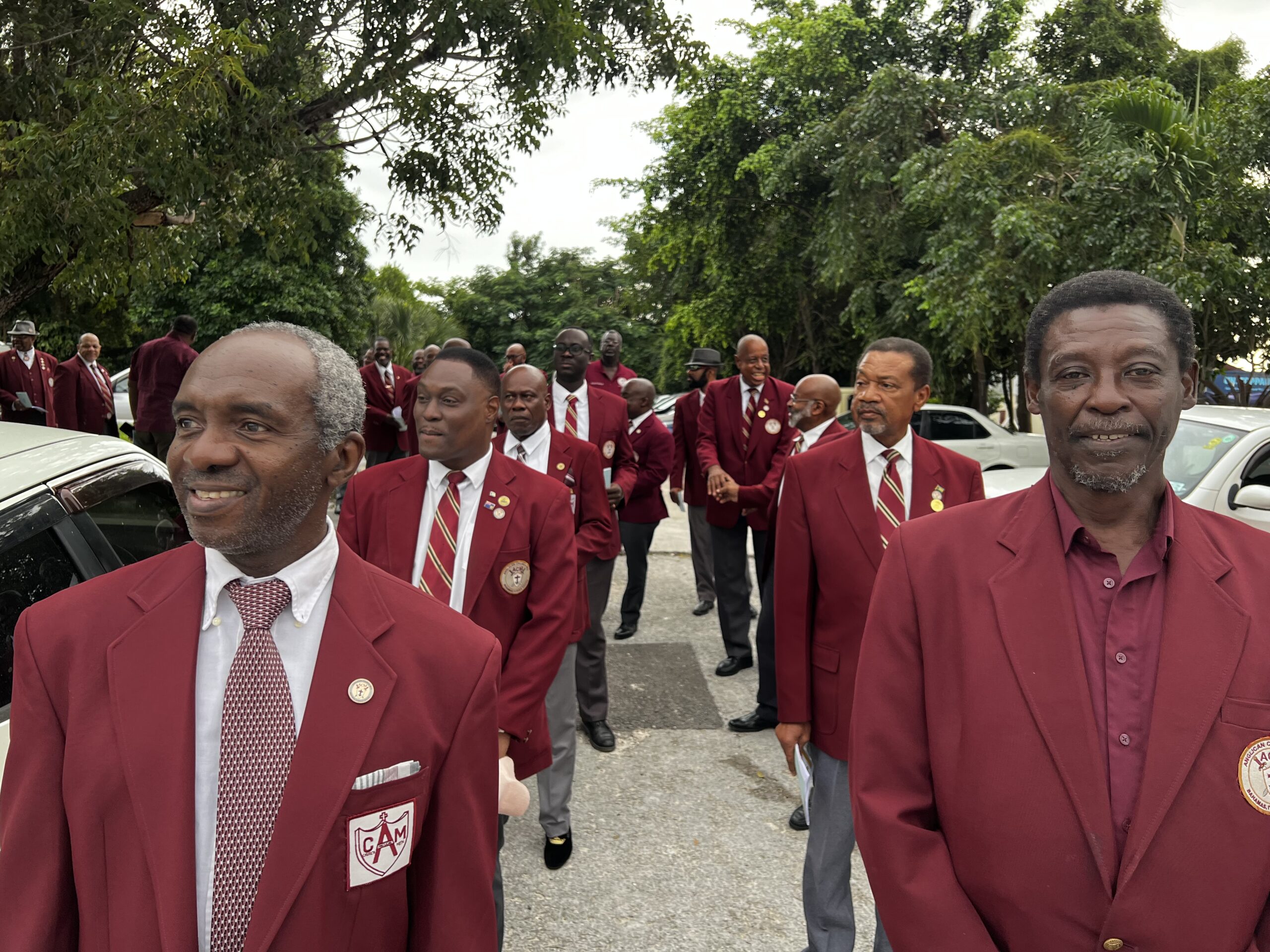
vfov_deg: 53.1
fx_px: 954
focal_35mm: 26
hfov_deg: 67.3
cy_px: 476
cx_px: 635
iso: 125
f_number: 1.5
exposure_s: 1/121
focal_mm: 5.7
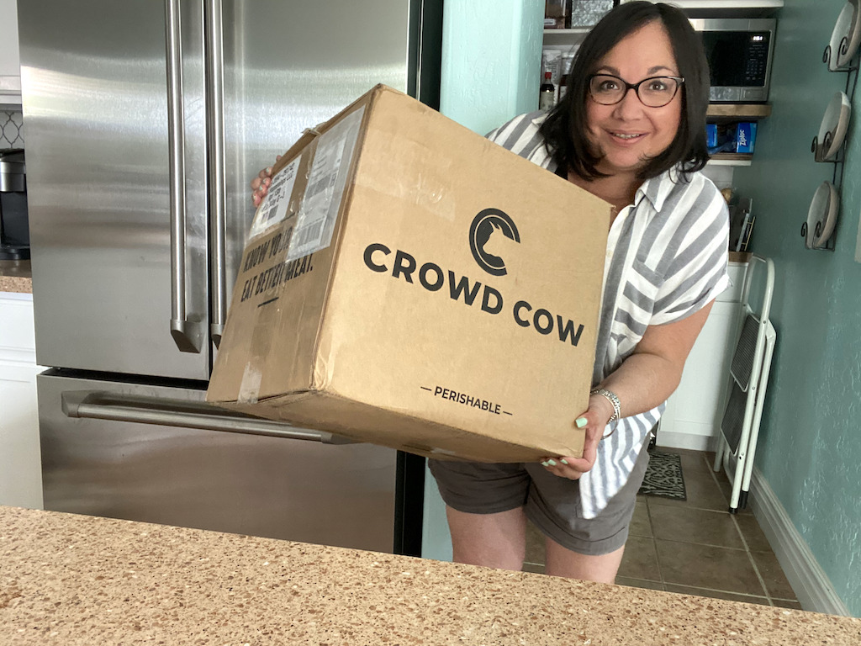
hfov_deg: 60.0
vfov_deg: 46.8
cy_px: 323
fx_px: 746
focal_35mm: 30
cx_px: 430
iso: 400
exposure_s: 1/35
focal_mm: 2.71
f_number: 2.2
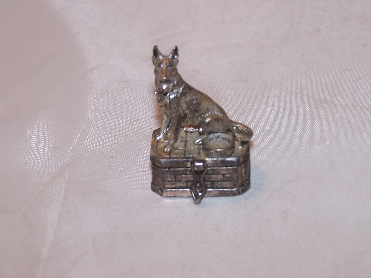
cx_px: 186
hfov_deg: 18.7
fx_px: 1125
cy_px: 139
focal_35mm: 105
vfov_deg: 14.1
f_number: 3.2
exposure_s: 1/90
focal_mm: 17.5
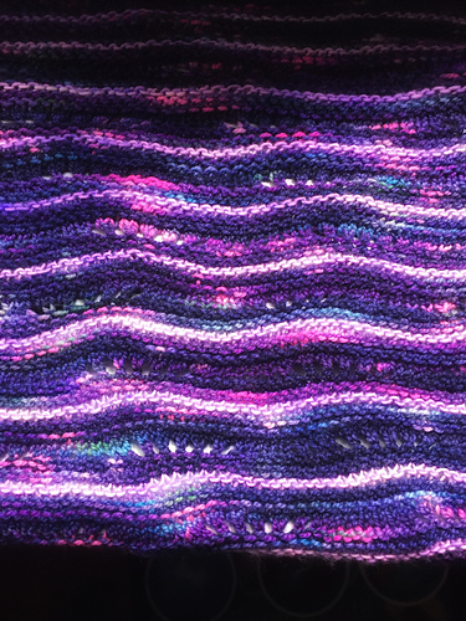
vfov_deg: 61.7
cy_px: 310
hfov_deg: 48.2
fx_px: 521
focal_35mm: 29
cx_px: 233
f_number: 2.2
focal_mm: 4.15
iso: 125
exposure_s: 1/30
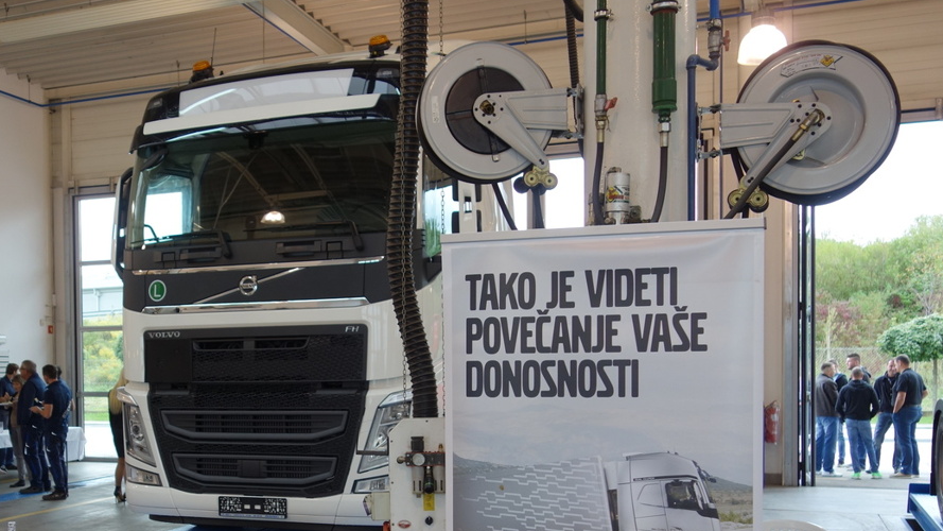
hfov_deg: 48.8
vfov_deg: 28.6
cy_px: 392
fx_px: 1025
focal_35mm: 41
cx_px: 339
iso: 125
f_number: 2.5
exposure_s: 1/100
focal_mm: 10.91
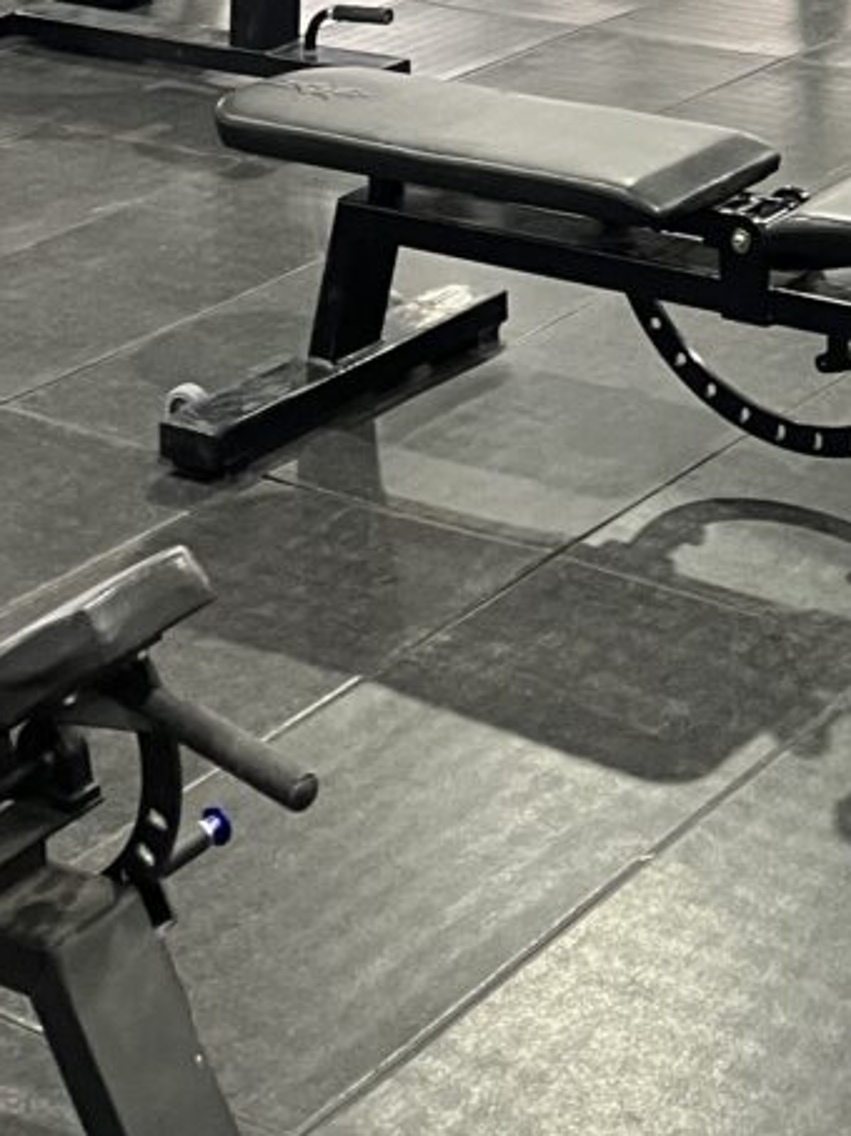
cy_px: -616
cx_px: 899
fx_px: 2887
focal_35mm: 88
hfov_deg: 16.3
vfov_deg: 19.2
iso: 250
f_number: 1.6
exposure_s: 1/50
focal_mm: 5.1
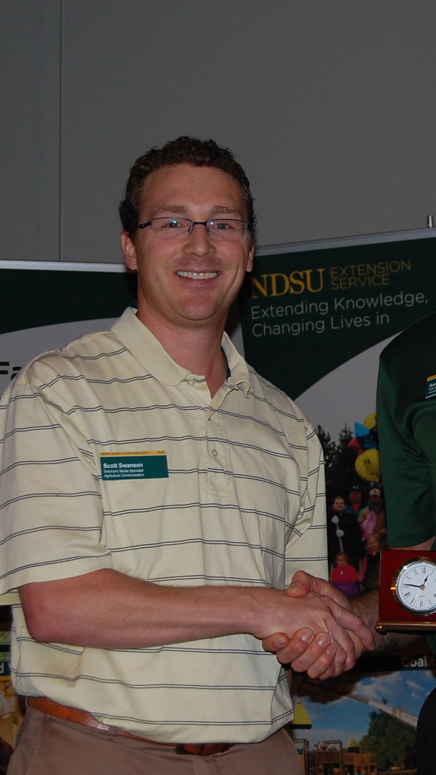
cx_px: 366
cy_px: 386
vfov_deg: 23.4
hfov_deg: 13.2
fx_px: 1871
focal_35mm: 91
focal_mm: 38
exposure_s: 1/60
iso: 400
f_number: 4.8
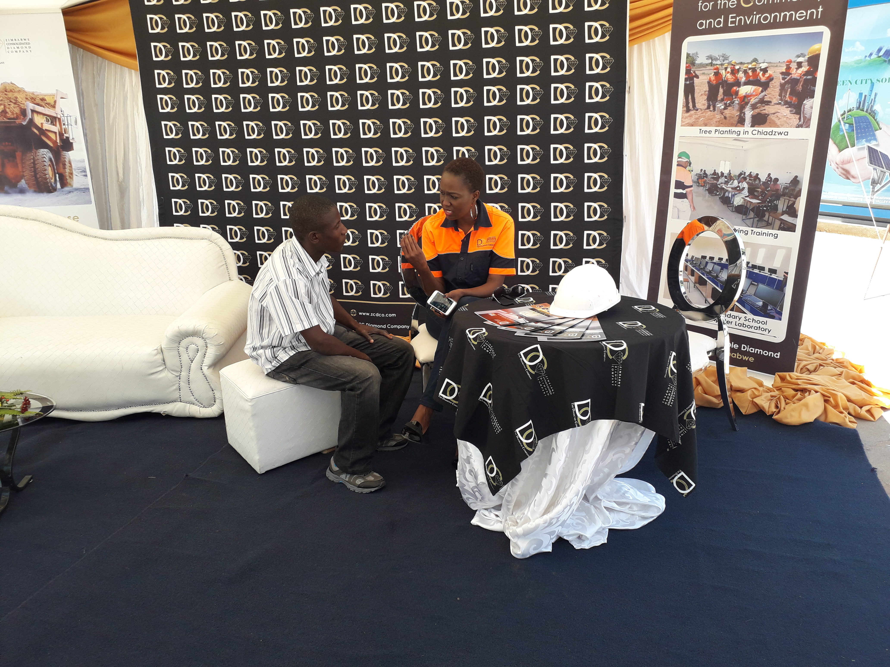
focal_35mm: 27
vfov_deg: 51.4
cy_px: 334
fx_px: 694
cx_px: 445
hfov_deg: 65.3
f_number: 1.9
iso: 40
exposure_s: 1/223
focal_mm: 3.6
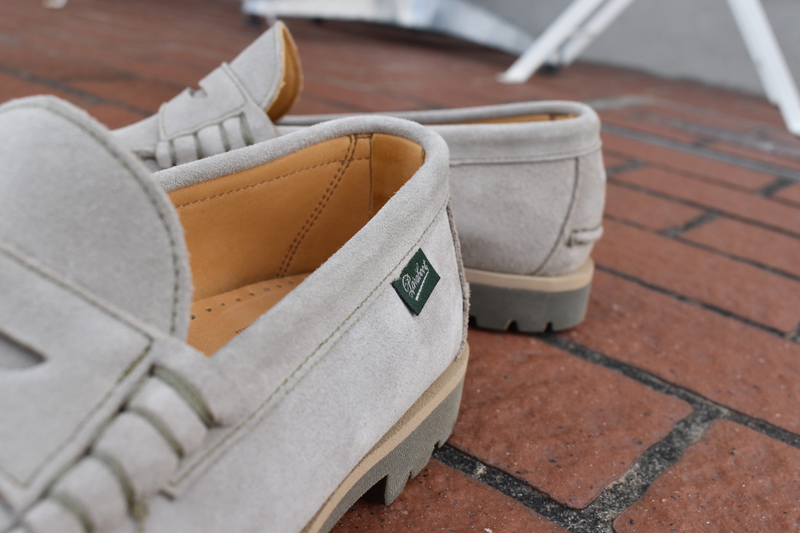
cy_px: 266
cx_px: 400
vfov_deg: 34.2
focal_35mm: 39
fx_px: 867
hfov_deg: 49.6
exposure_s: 1/250
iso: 400
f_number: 8
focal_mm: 26
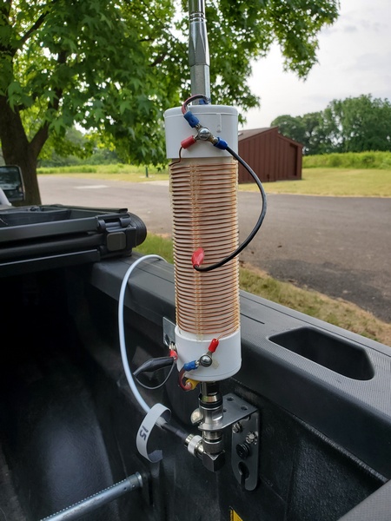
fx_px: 392
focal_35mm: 26
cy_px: 260
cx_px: 196
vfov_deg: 67.3
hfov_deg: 53.1
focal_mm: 4.3
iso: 50
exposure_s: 1/720
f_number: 2.4
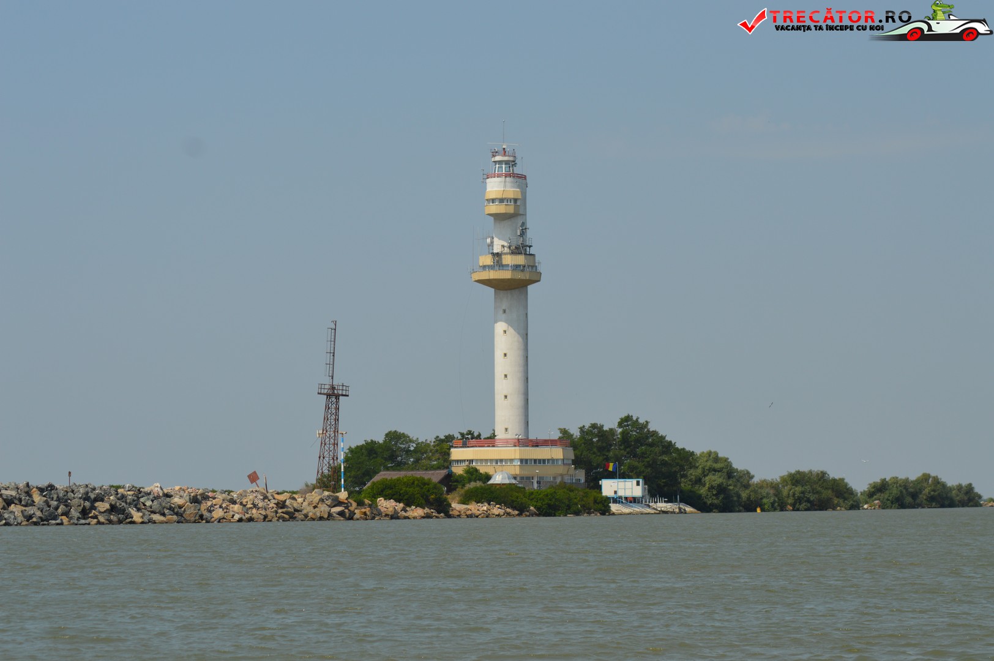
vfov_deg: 13.0
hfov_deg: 19.5
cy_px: 330
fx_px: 2897
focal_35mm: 105
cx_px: 497
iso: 100
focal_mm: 70
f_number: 6.3
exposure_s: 1/640
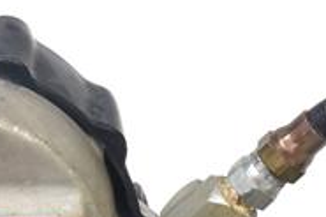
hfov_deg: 7.7
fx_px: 2421
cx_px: 256
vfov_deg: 5.1
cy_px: 275
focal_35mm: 268
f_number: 13
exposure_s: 1/200
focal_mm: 55
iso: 200
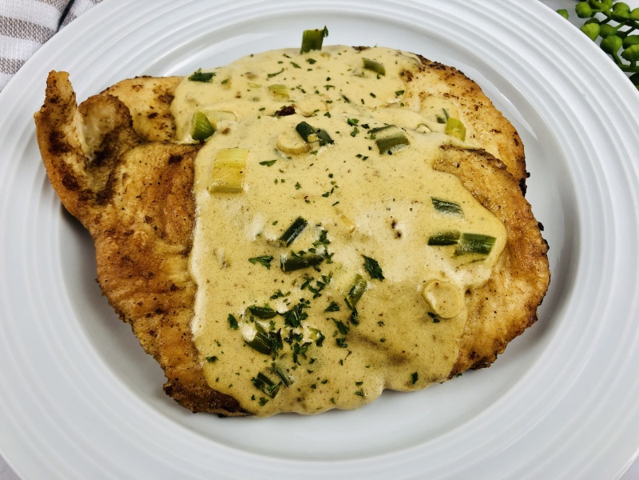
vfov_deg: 49.7
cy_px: 240
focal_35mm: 28
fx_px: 517
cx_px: 320
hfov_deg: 63.4
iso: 32
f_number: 1.8
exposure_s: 1/120
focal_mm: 3.99
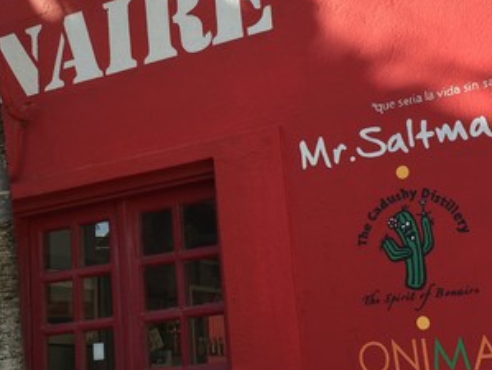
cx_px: 155
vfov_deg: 20.7
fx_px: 1010
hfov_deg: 27.2
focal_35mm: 71
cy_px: 138
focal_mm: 4.15
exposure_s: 1/638
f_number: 2.2
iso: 32
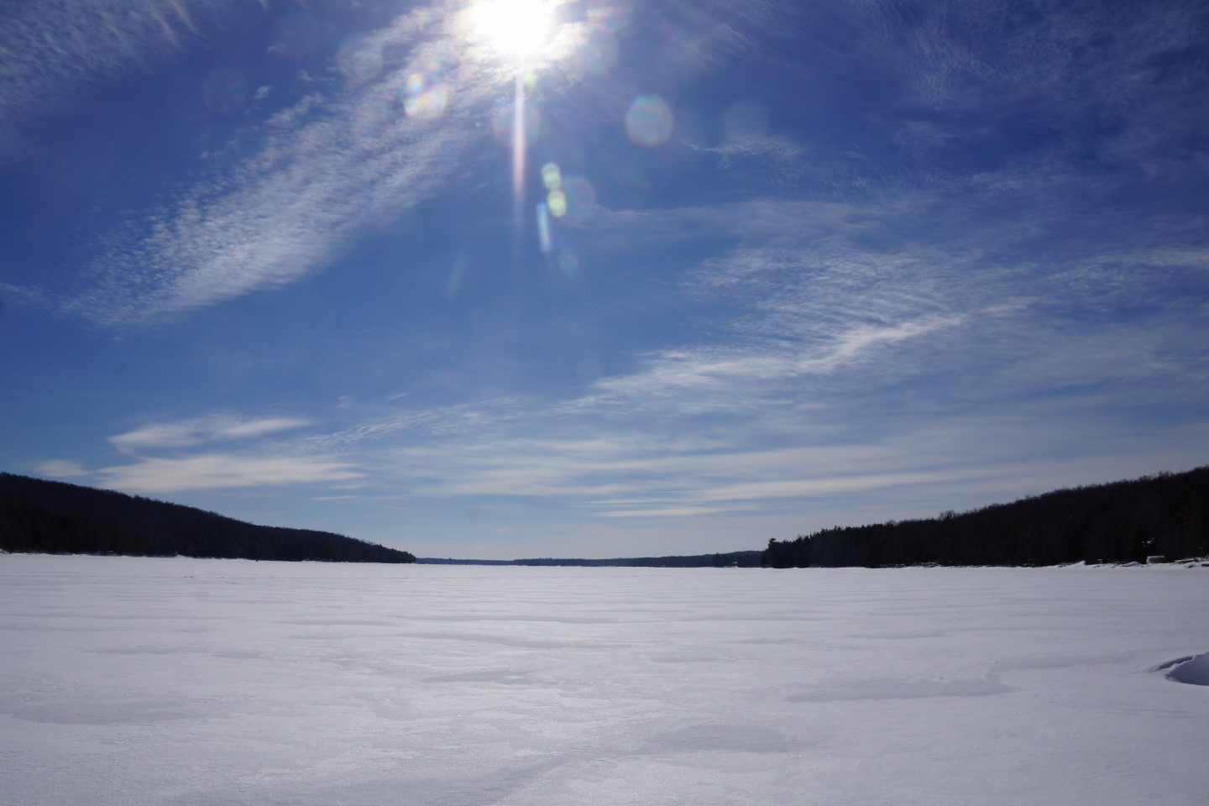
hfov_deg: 67.4
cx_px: 604
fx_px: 907
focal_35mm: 27
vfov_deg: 47.9
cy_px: 403
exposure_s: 1/800
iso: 100
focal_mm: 18
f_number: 13
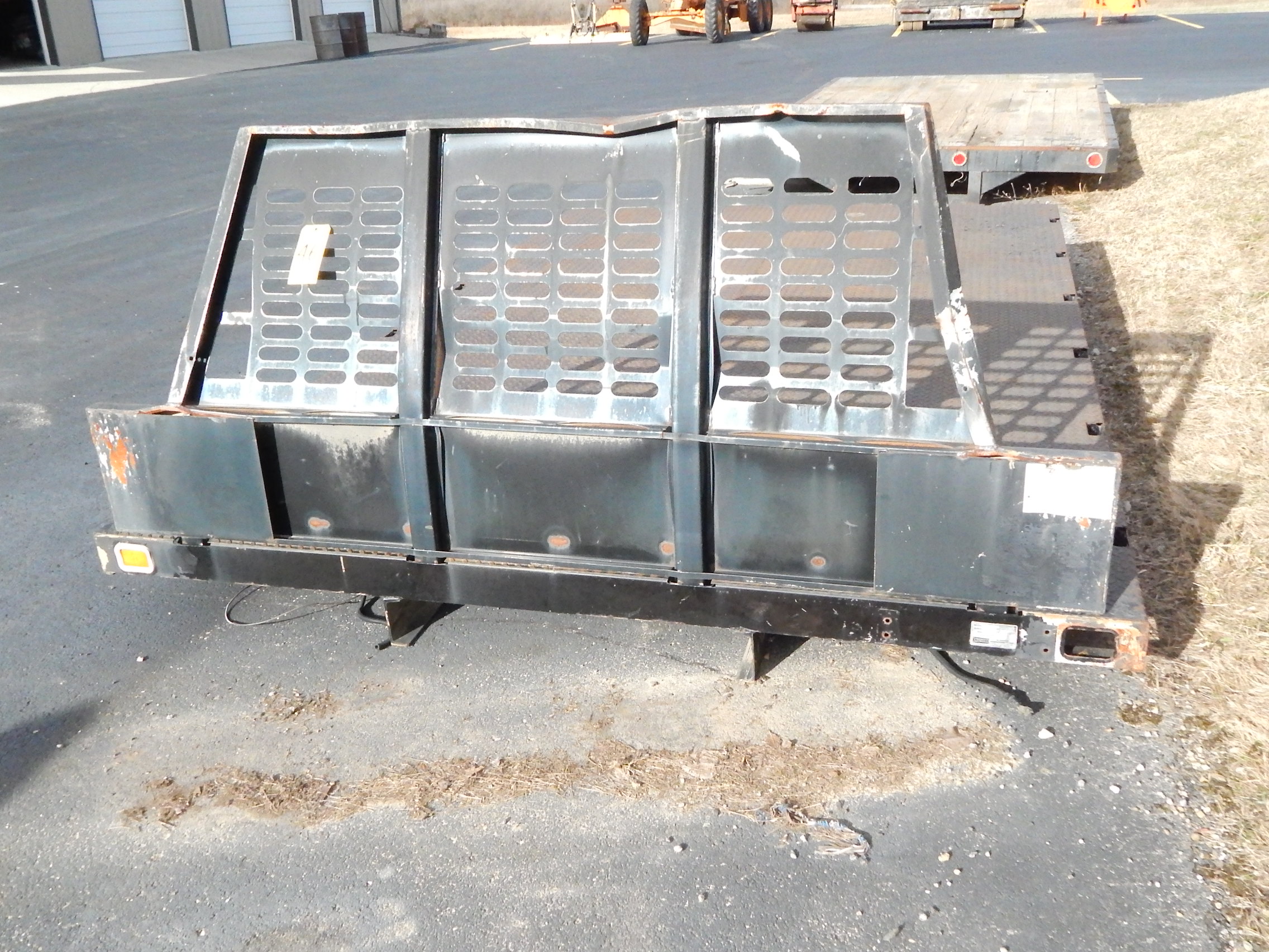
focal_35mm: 31
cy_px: 476
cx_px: 634
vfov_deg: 45.4
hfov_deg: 58.4
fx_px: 1136
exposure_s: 1/1500
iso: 1600
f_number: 6.5
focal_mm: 5.6
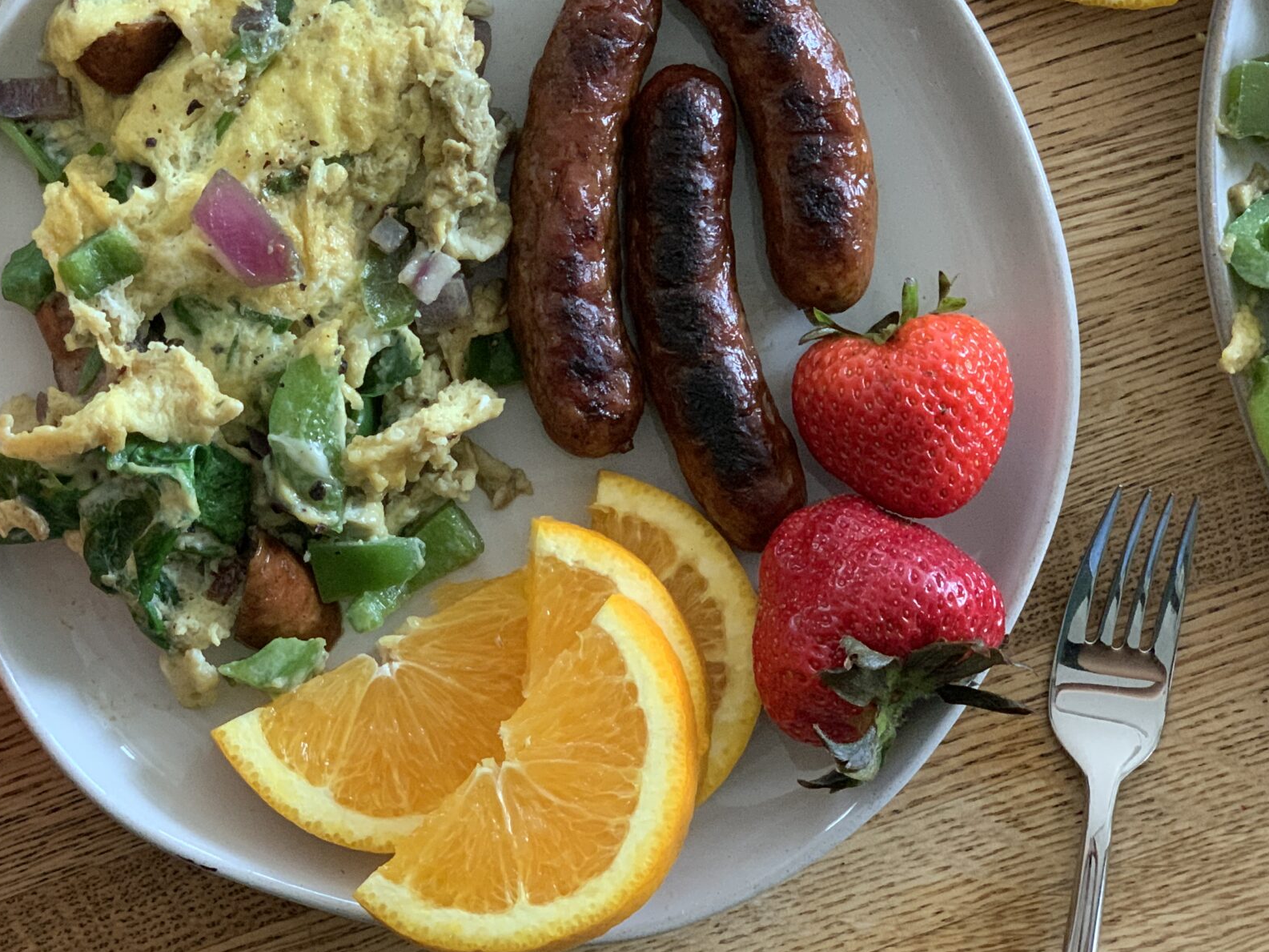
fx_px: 3080
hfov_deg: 23.2
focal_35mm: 84
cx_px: 451
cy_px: 295
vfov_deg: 17.5
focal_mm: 6
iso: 320
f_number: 2.4
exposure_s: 1/60
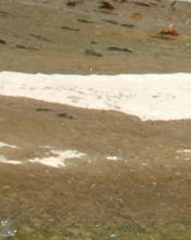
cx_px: 1011
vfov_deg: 8.4
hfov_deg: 5.2
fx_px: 1585
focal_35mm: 224
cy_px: -172
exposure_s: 1/250
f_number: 14
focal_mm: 18
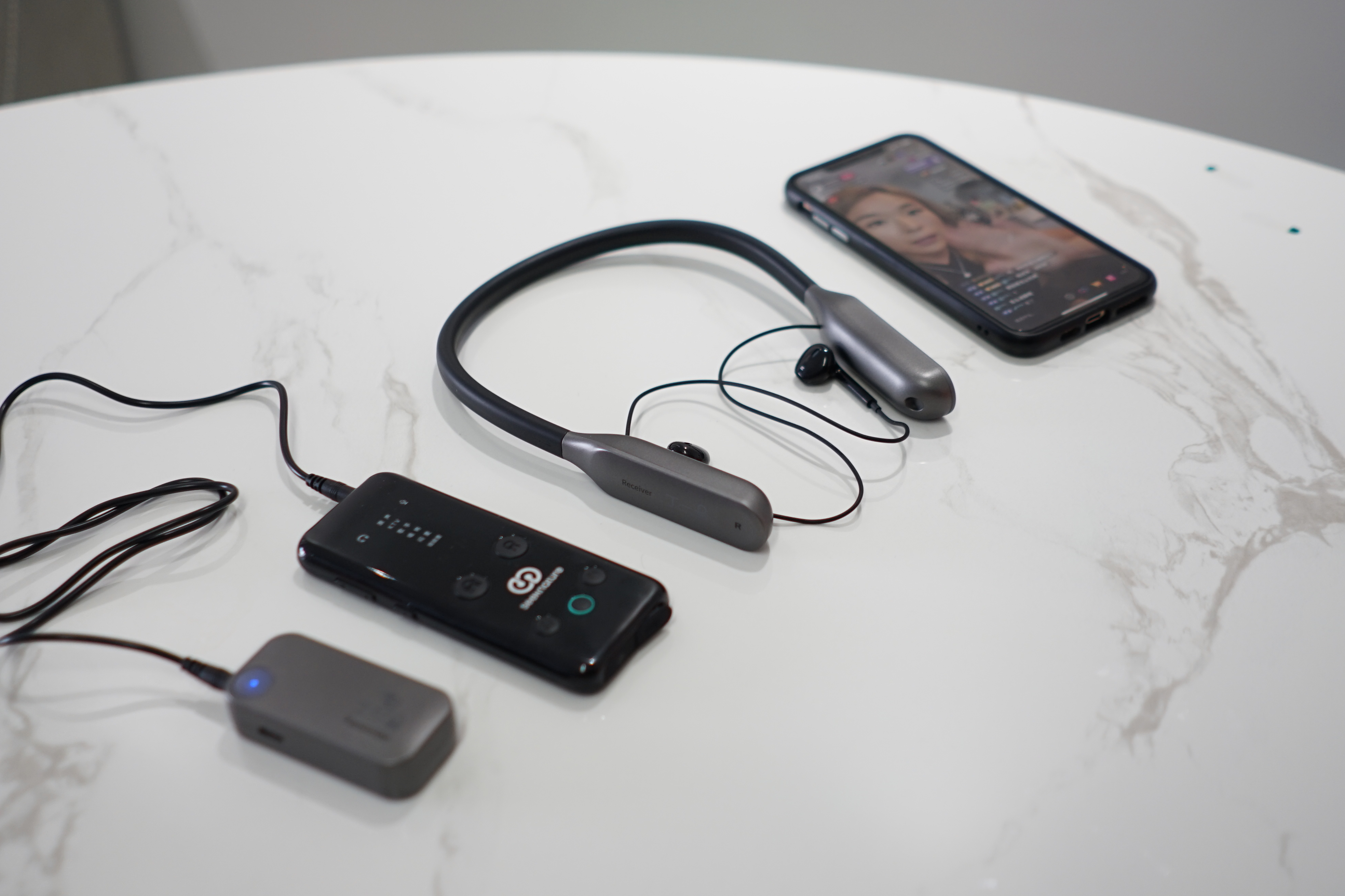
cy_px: 448
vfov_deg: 31.9
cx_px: 672
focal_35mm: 42
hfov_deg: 46.4
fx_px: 1569
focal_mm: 28
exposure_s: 1/60
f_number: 2
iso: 200
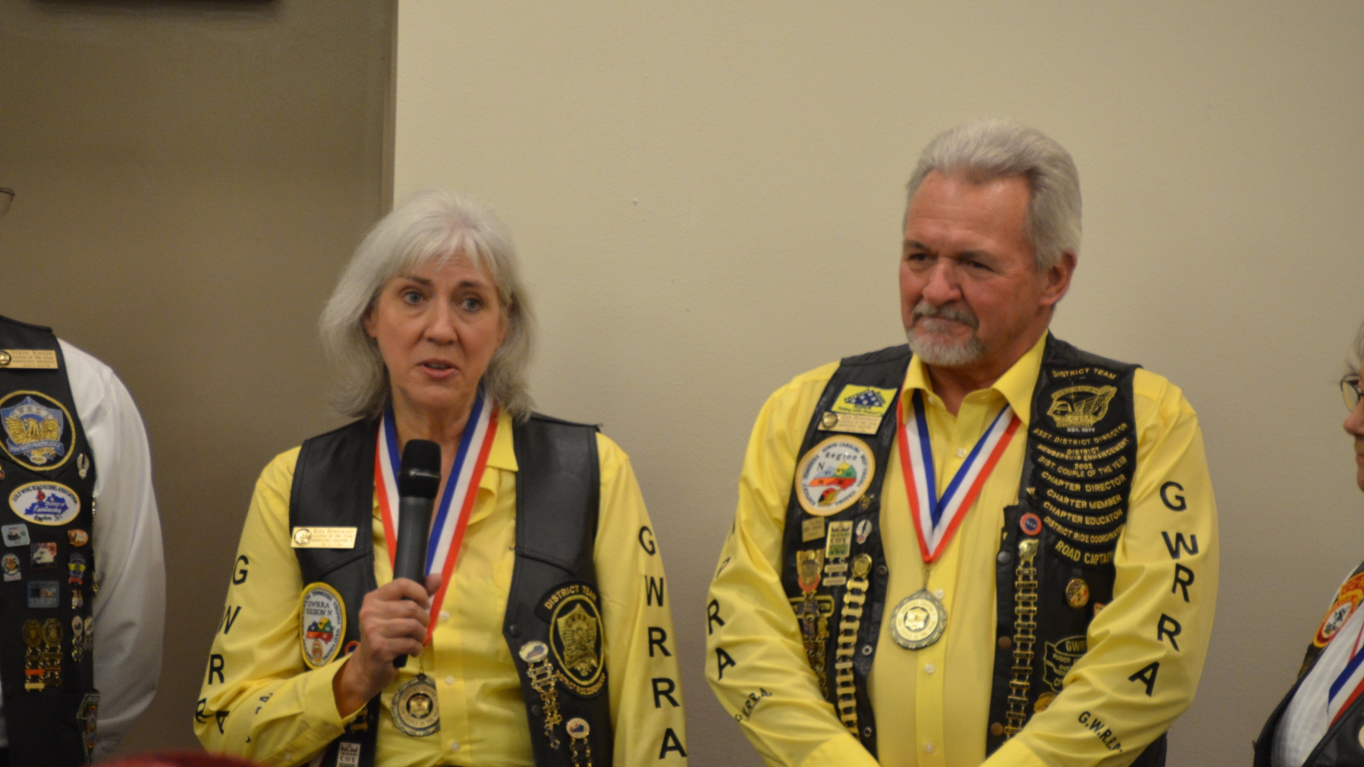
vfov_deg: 3.9
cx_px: 682
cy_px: 421
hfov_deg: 6.9
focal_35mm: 314
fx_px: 11356
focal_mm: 200
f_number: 5.6
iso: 2000
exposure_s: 1/50
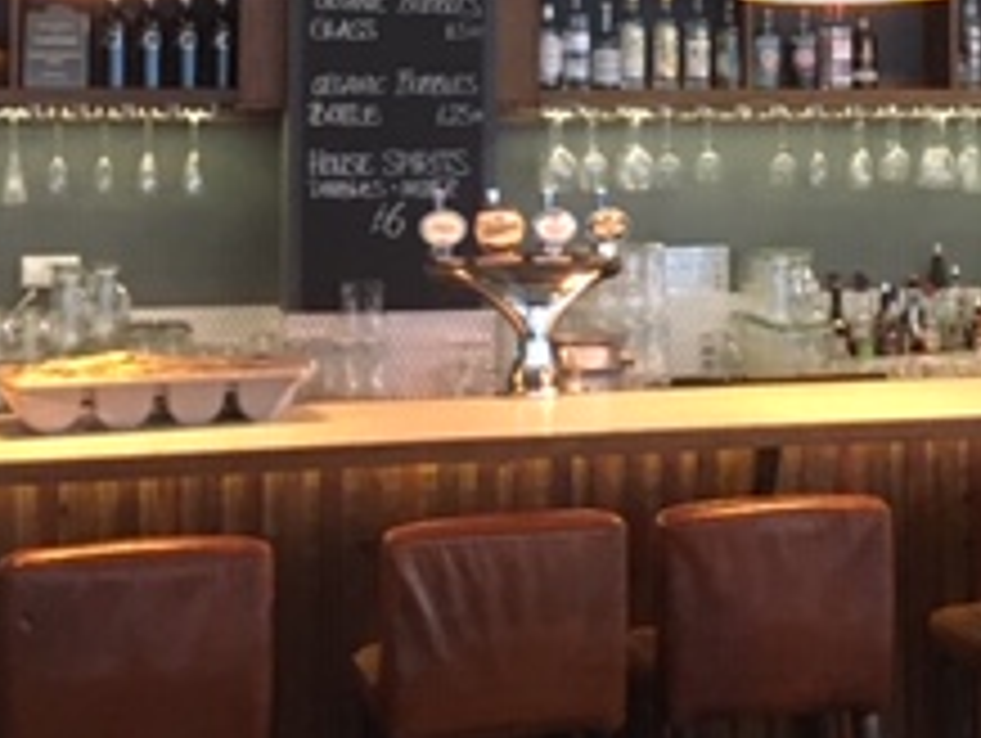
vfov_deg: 17.1
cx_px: 927
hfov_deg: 22.3
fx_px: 2412
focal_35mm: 85
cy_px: 22
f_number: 2.2
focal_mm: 4.15
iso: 200
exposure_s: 1/17
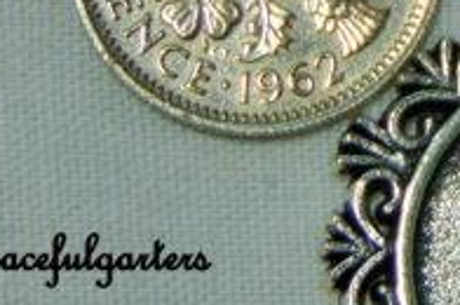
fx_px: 3699
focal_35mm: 290
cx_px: 685
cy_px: 28
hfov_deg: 7.0
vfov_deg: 4.7
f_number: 3.7
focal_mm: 12.8
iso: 100
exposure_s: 1/100
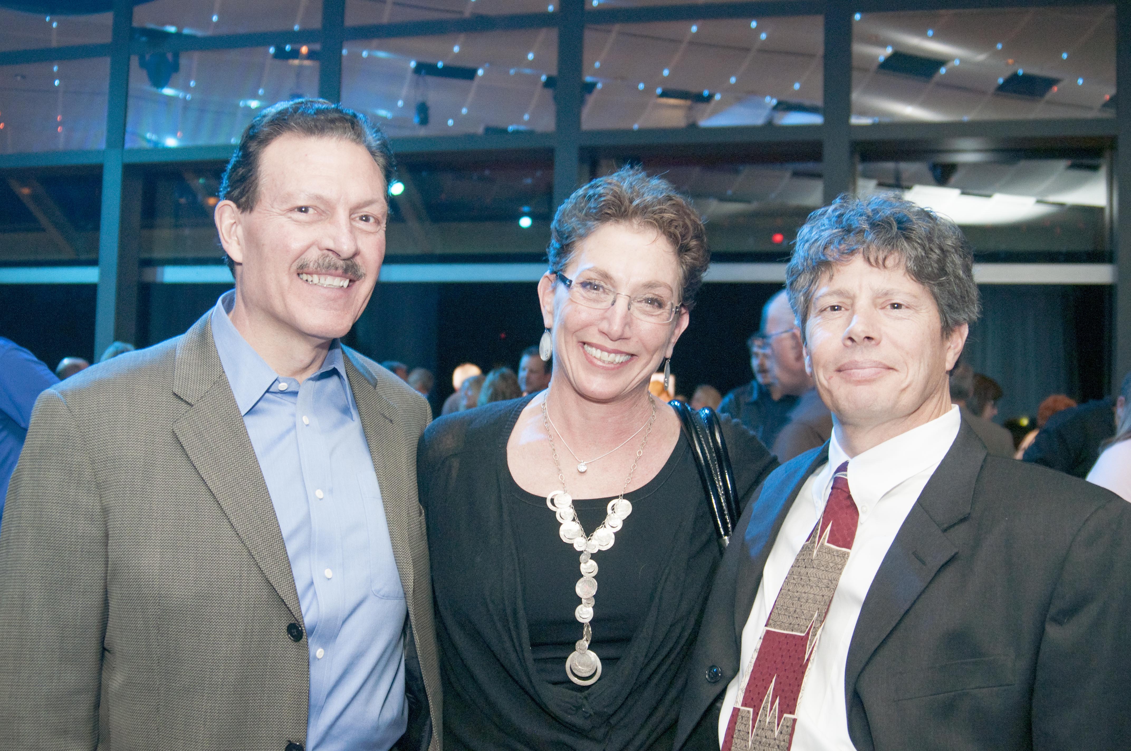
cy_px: 376
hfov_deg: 46.4
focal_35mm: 42
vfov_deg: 31.8
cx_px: 566
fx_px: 1318
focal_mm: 28
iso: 200
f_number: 4.5
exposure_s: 1/60
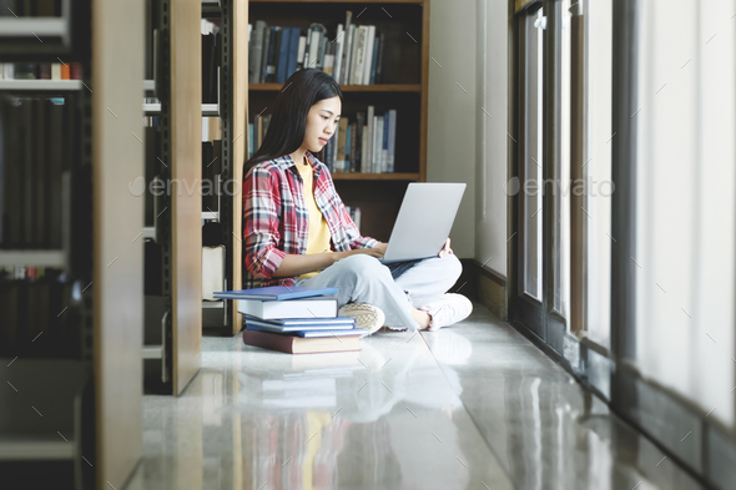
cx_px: 368
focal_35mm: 75
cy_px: 245
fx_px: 1533
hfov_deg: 27.0
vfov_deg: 18.2
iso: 500
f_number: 2.5
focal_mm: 50
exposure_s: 1/125
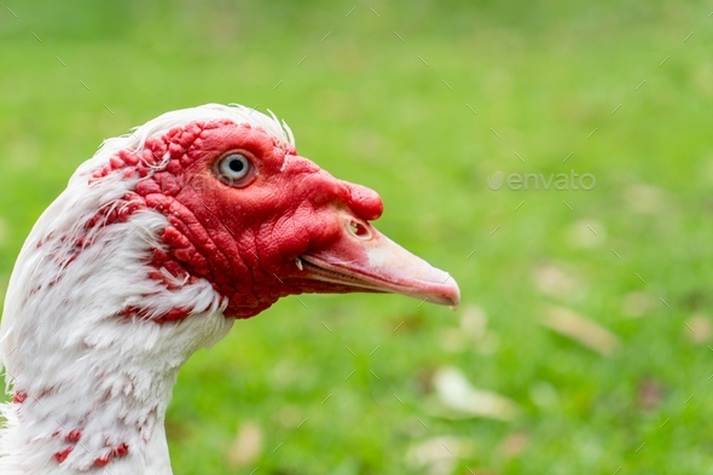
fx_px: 1386
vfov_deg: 19.4
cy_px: 238
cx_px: 356
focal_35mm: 70
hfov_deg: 28.9
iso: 250
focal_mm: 70
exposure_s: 1/640
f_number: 5
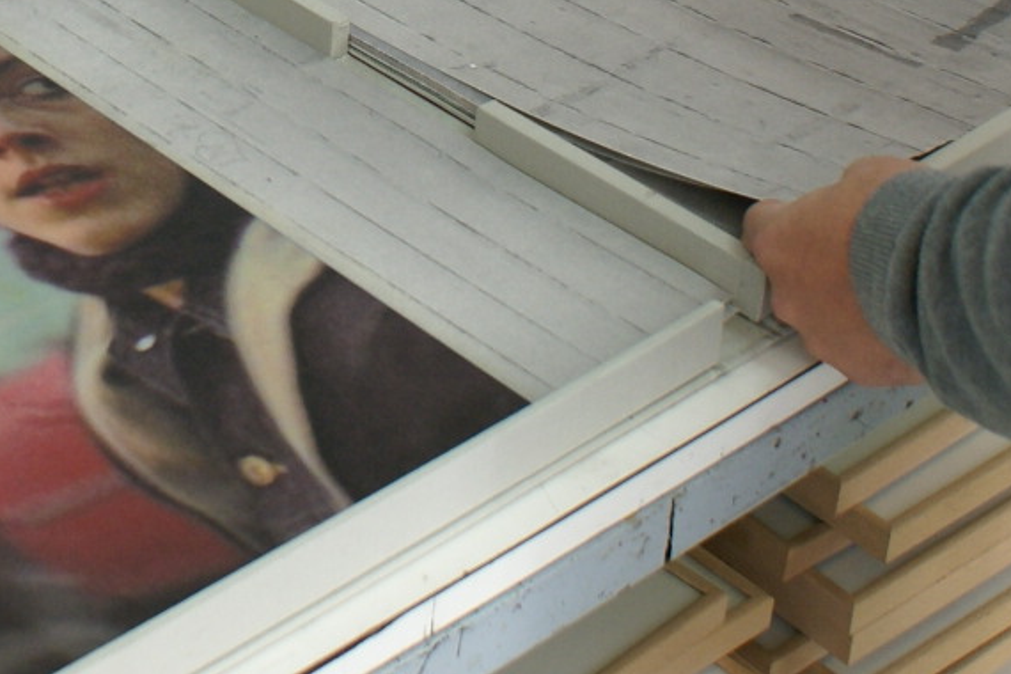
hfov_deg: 22.0
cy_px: -263
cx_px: 153
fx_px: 2555
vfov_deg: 14.3
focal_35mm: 91
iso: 250
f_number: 3.5
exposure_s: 1/30
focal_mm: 18
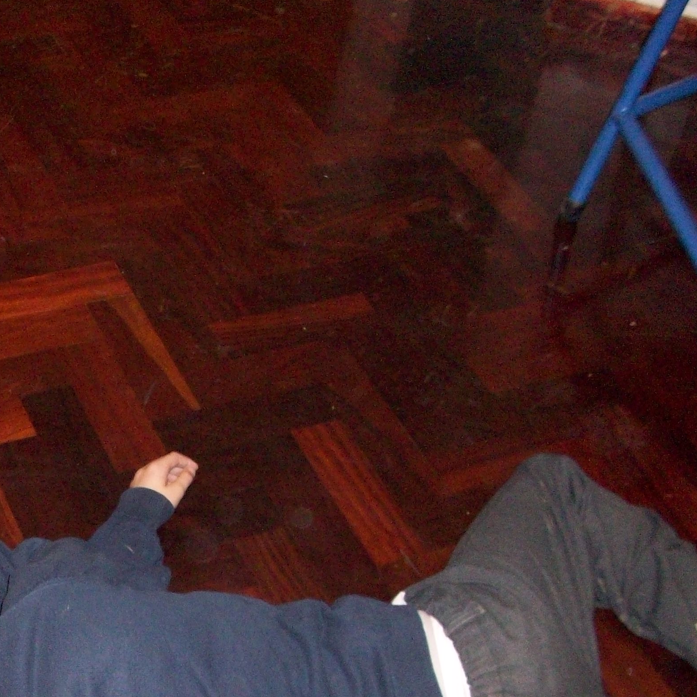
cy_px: 546
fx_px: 1435
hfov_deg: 26.3
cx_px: 56
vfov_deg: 26.8
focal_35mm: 63
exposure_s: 1/60
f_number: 2.8
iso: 200
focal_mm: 5.7
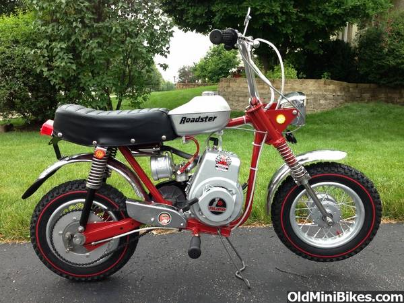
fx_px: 385
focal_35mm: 33
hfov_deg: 55.4
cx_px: 202
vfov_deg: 42.9
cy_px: 152
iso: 64
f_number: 2.4
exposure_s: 1/174
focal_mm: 4.13
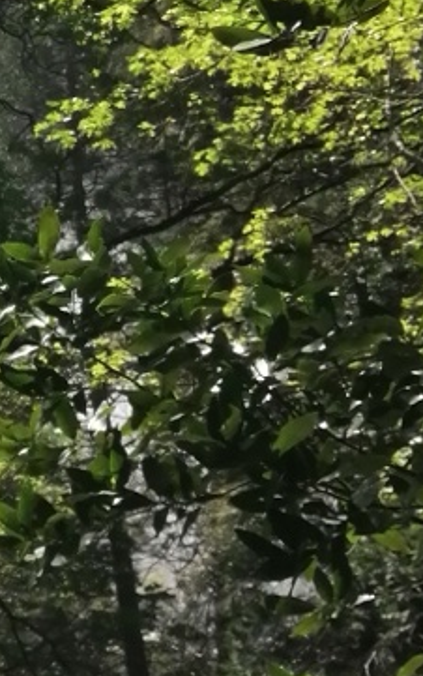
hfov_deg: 9.9
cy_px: 290
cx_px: -470
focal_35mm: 122
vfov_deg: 17.1
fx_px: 2248
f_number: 1.8
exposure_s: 1/1099
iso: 50
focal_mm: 3.62
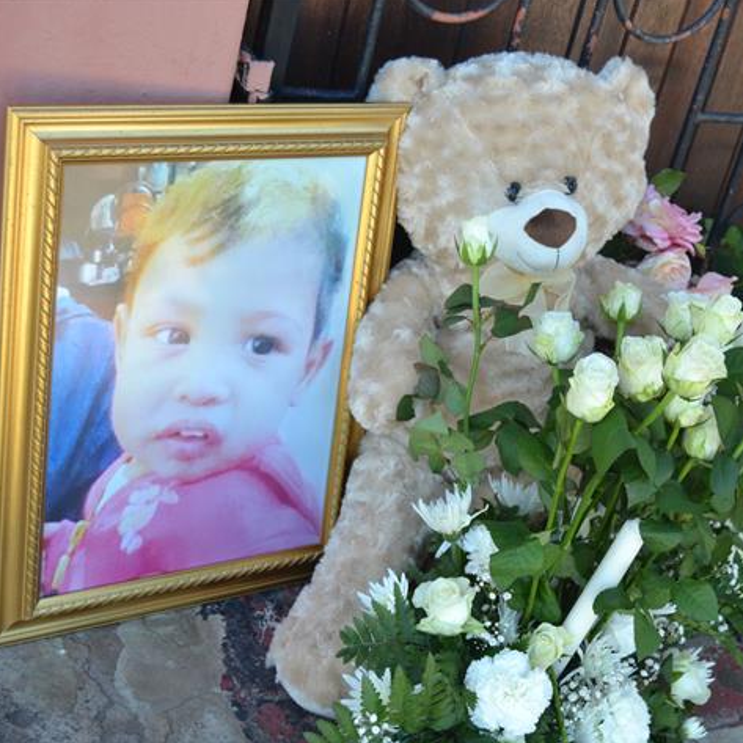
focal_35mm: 66
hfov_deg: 26.0
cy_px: 369
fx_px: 1603
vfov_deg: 26.1
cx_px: 479
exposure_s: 1/125
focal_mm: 34
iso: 280
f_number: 5.6
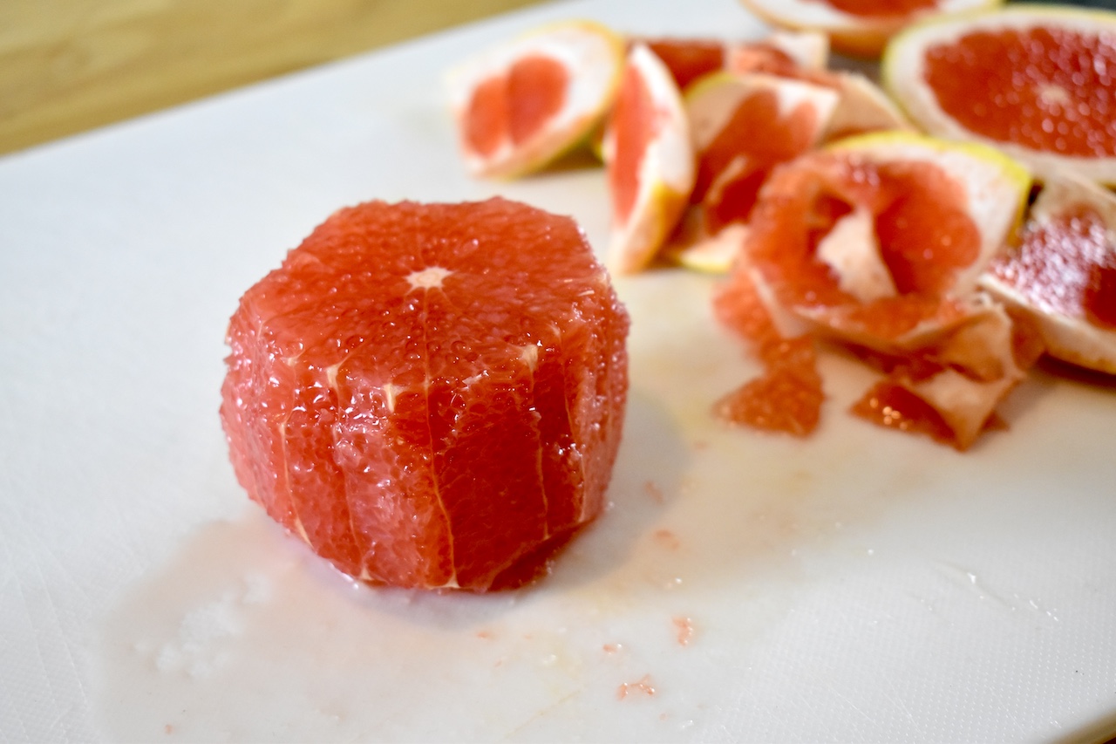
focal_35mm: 54
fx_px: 1674
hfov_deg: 36.9
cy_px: 372
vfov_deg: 25.1
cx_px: 558
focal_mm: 36
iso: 2000
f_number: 4.8
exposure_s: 1/125
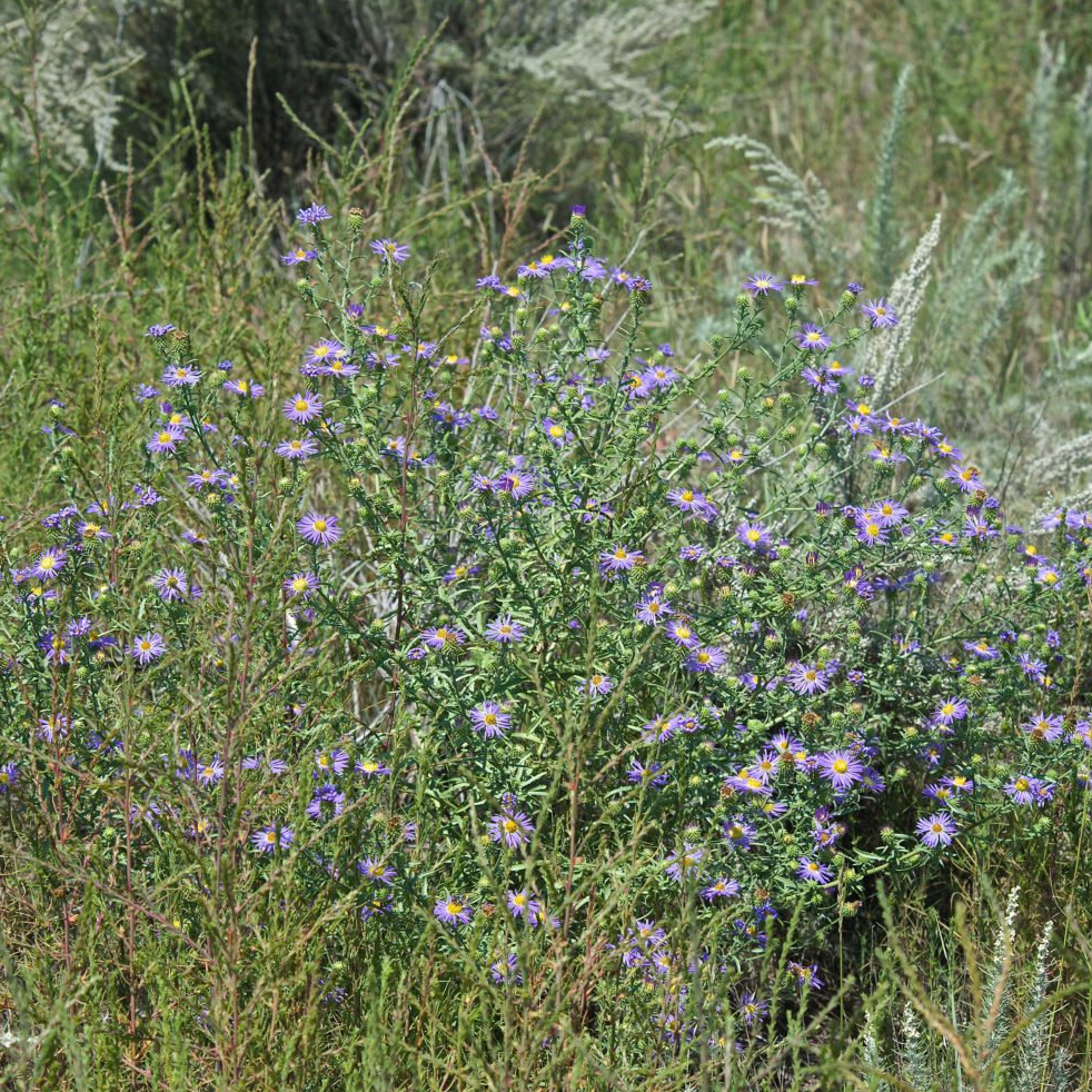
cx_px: 537
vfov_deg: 11.7
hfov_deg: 11.7
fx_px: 5318
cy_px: 549
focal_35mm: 149
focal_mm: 116
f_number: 10
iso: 640
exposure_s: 1/1000
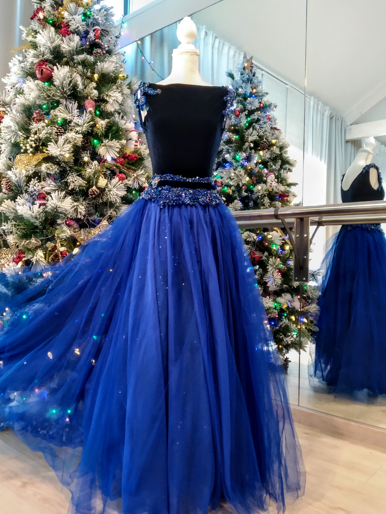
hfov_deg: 49.7
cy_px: 259
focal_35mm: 28
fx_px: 416
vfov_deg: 63.4
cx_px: 181
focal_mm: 3.82
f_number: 2.2
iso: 640
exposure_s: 1/17
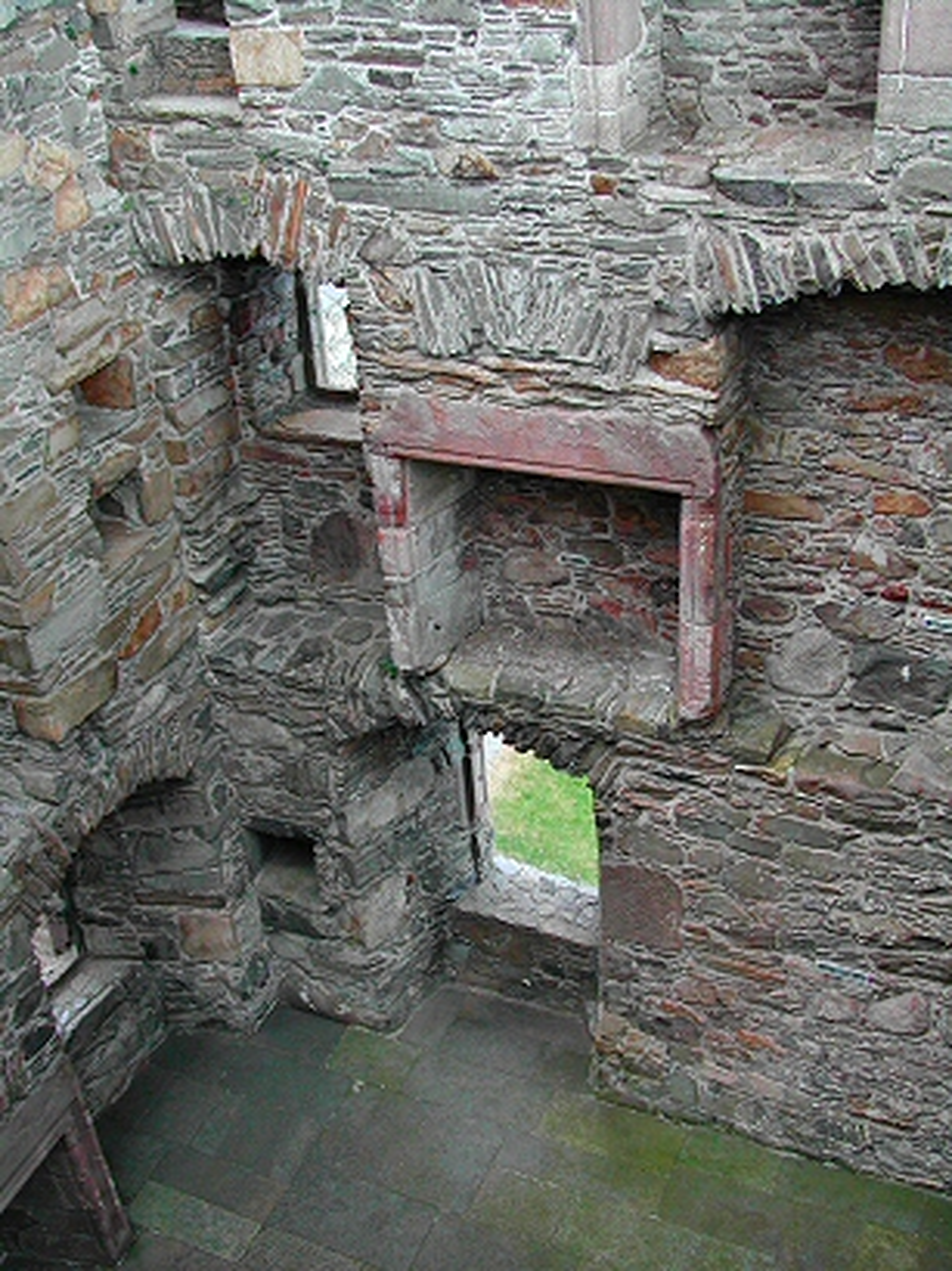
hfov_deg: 37.7
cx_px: 476
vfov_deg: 49.0
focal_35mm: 38
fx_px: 1395
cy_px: 636
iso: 100
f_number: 2.8
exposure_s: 1/92.6
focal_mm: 8
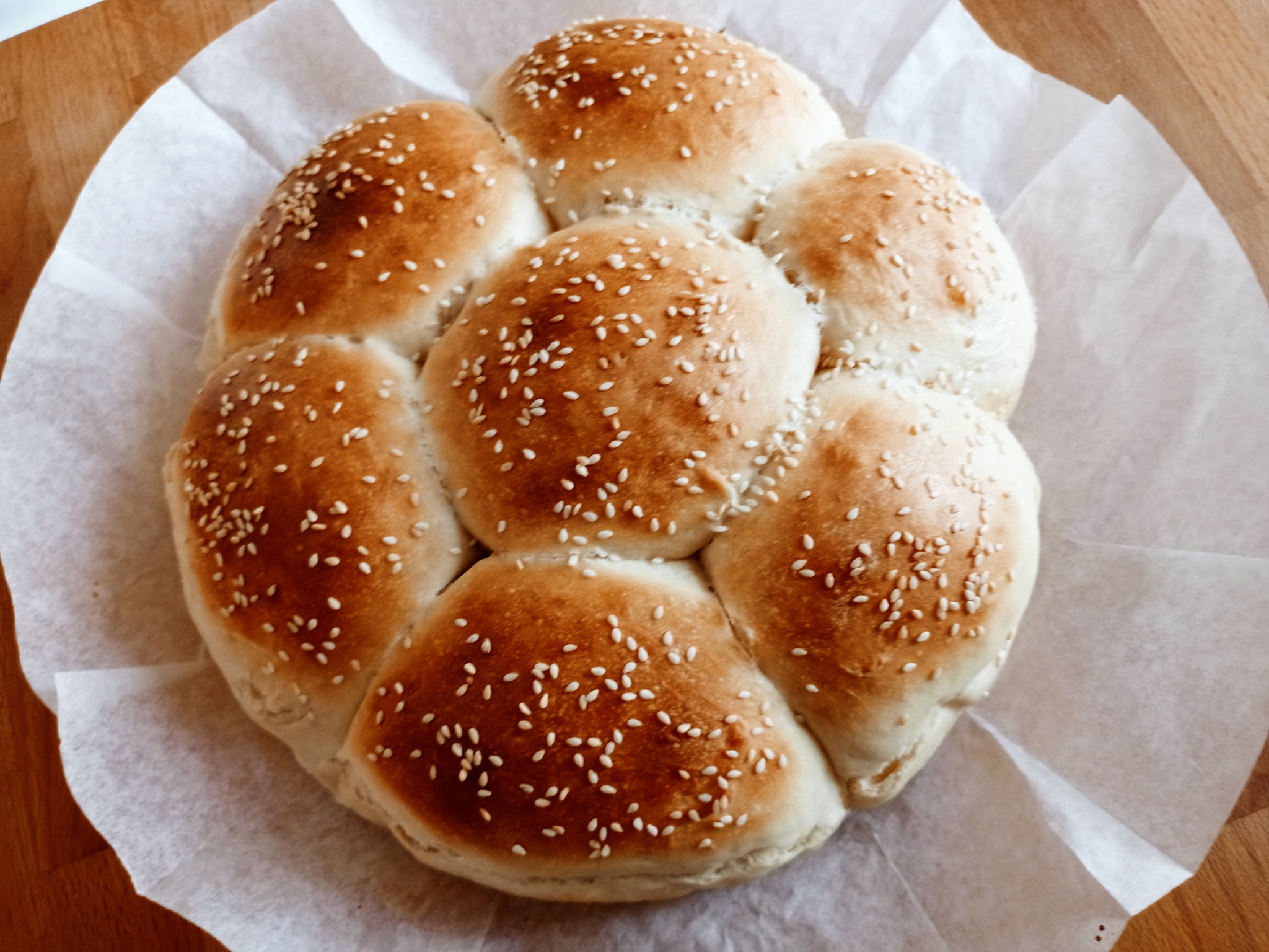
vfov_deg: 49.7
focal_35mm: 28
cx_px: 634
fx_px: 1026
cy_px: 476
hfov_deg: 63.4
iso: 107
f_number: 1.79
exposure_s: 1/50
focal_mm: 4.7
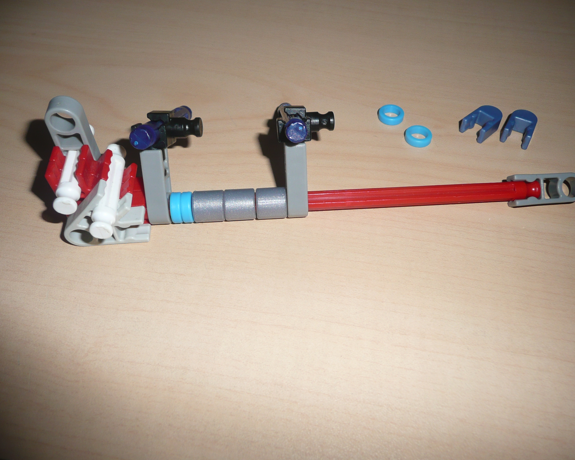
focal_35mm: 30
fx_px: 511
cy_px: 228
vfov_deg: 48.5
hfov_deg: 58.7
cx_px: 307
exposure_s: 1/30
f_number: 3.3
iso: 100
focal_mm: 4.6
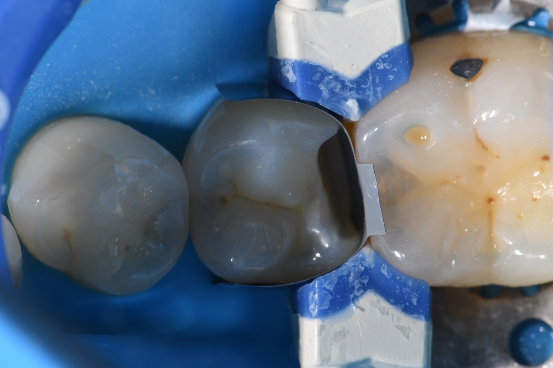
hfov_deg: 13.1
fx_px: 2410
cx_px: 276
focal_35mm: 157
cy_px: 184
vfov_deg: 8.7
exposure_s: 1/160
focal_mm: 105
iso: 200
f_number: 32
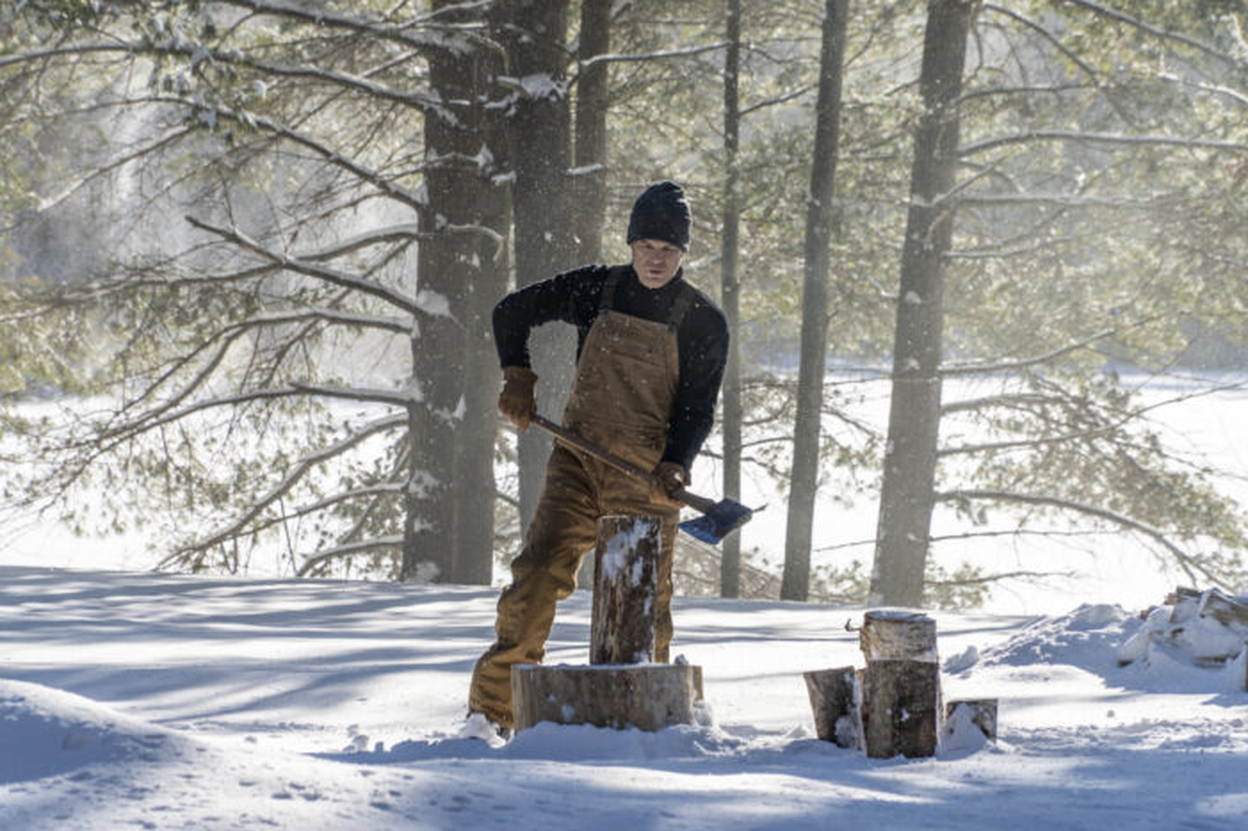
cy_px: 379
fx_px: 5961
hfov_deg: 12.0
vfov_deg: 8.0
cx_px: 580
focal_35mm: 172
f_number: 5.6
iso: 100
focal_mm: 105
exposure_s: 1/640
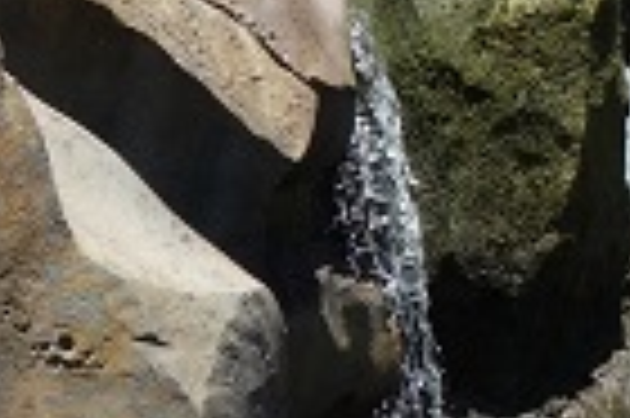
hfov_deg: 6.8
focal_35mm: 293
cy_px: 180
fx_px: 5121
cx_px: 1269
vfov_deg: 4.7
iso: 250
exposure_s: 1/800
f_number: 5.6
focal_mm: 14.93
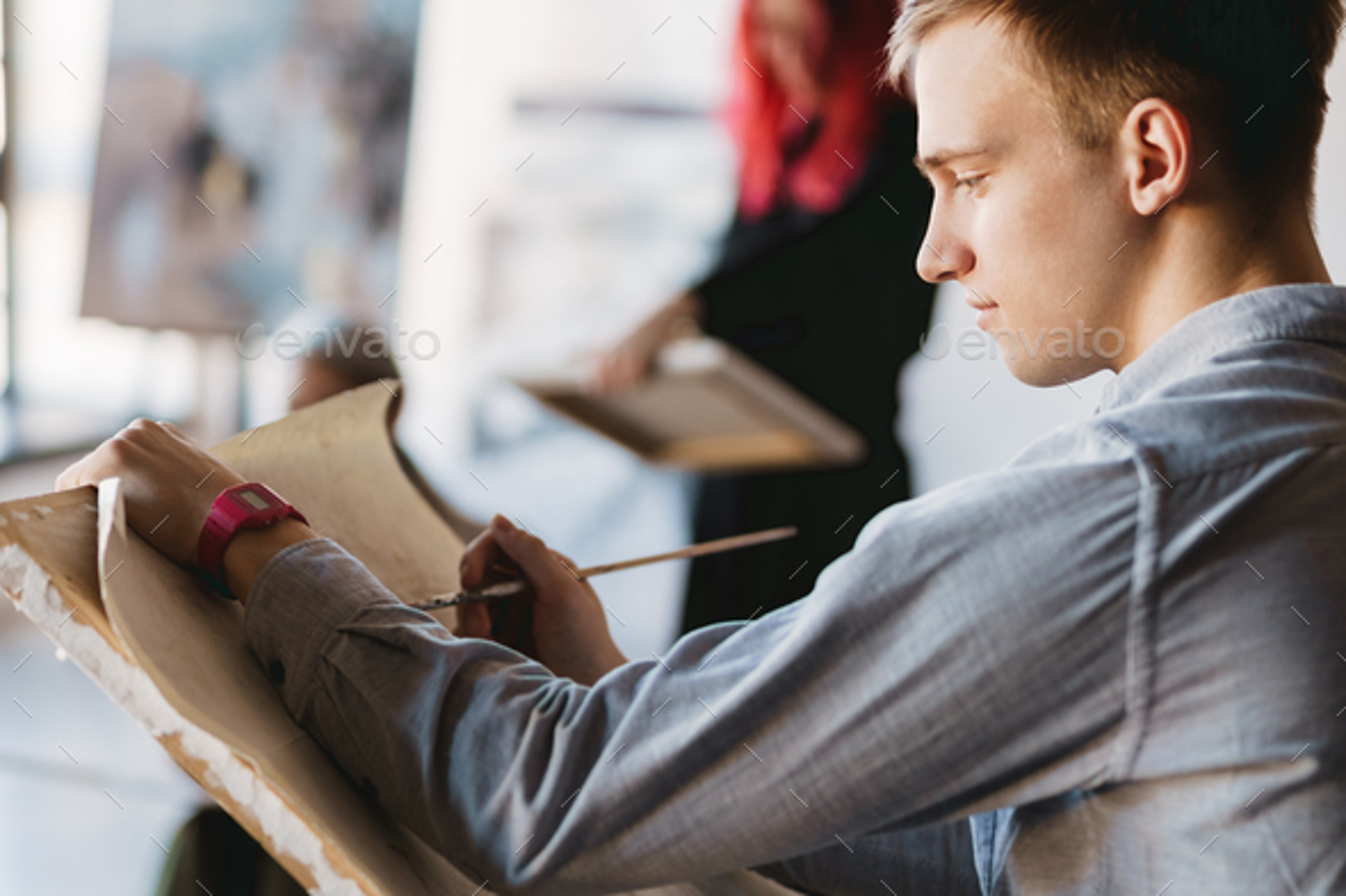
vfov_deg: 18.2
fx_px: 2803
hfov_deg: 27.0
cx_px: 673
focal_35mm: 75
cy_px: 448
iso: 320
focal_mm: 50
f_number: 1.6
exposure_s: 1/200
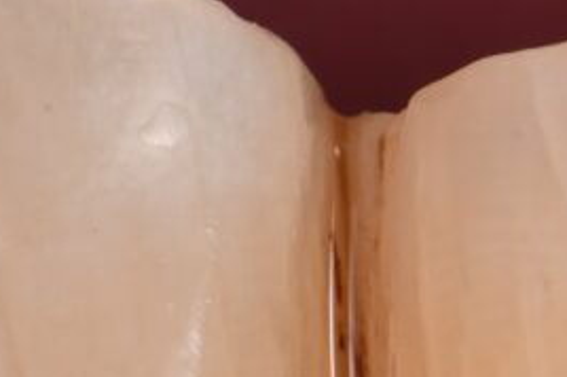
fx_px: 9438
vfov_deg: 2.3
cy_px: 432
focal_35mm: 600
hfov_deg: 3.4
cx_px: 374
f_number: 32
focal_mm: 105
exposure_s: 1/200
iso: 200
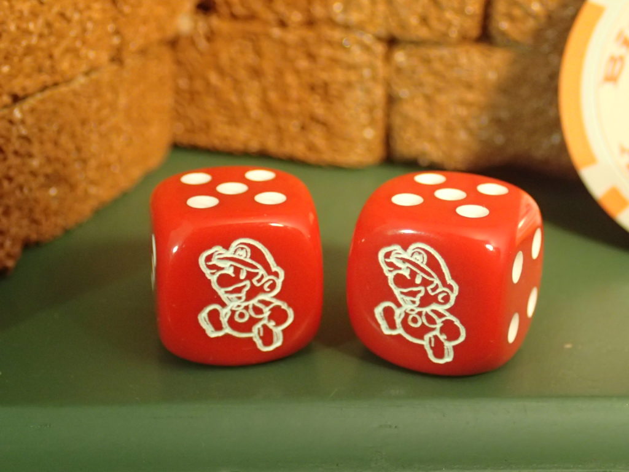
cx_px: 314
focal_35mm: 65
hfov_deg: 29.8
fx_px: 1181
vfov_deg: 22.6
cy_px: 236
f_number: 3.8
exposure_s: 1/60
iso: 800
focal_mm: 11.78
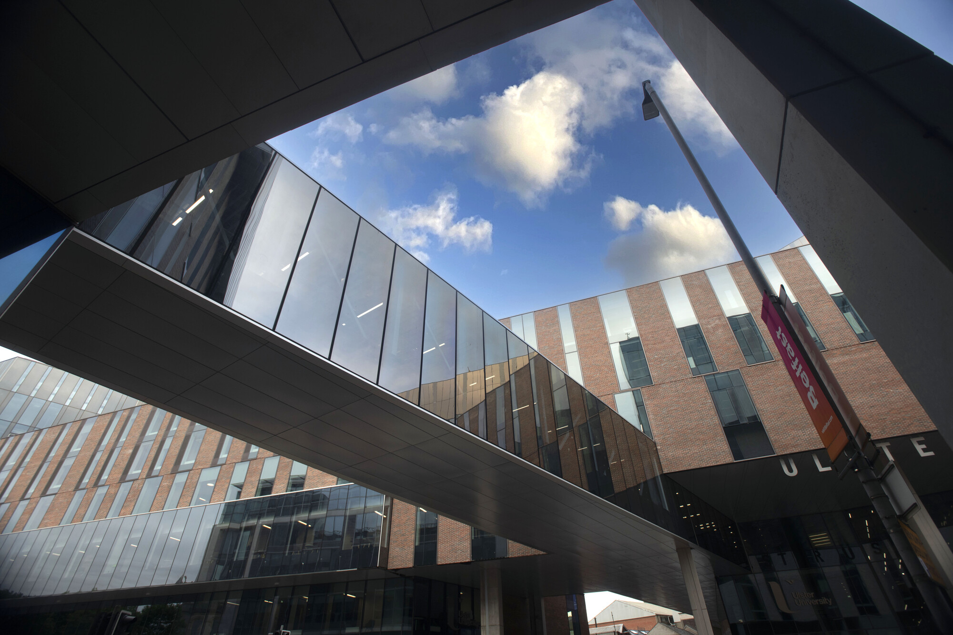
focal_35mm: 17
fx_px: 450
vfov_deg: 70.4
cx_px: 476
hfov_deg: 93.3
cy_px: 318
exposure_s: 1/125
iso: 200
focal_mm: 17
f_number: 5
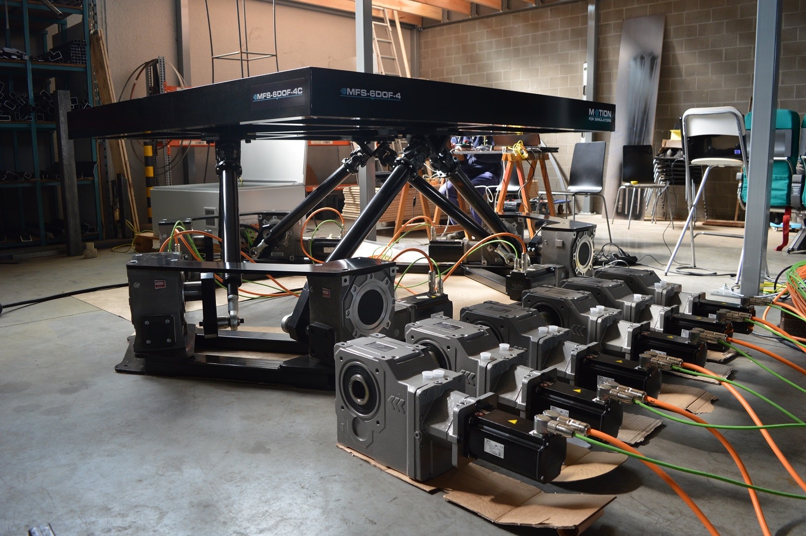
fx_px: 604
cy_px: 268
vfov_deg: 47.8
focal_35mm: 27
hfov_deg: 67.4
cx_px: 403
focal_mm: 18
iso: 400
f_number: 4.5
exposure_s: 1/80
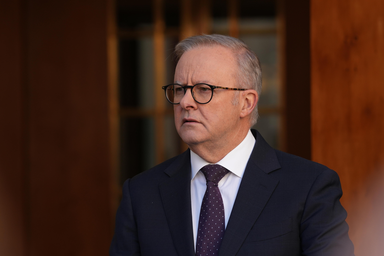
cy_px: 128
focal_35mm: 300
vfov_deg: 4.6
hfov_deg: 6.9
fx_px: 3200
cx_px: 192
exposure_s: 1/320
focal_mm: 200
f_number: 5
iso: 400
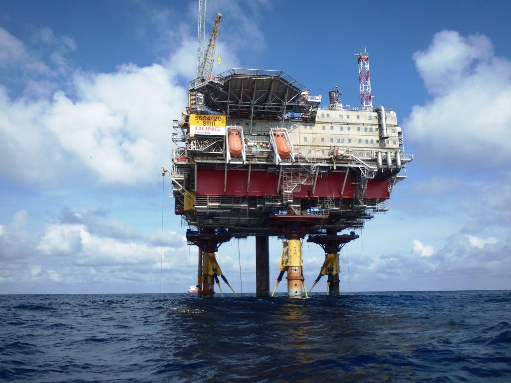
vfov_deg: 49.7
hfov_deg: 63.4
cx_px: 256
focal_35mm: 28
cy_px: 192
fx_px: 413
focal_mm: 5
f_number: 11
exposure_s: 1/160
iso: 125
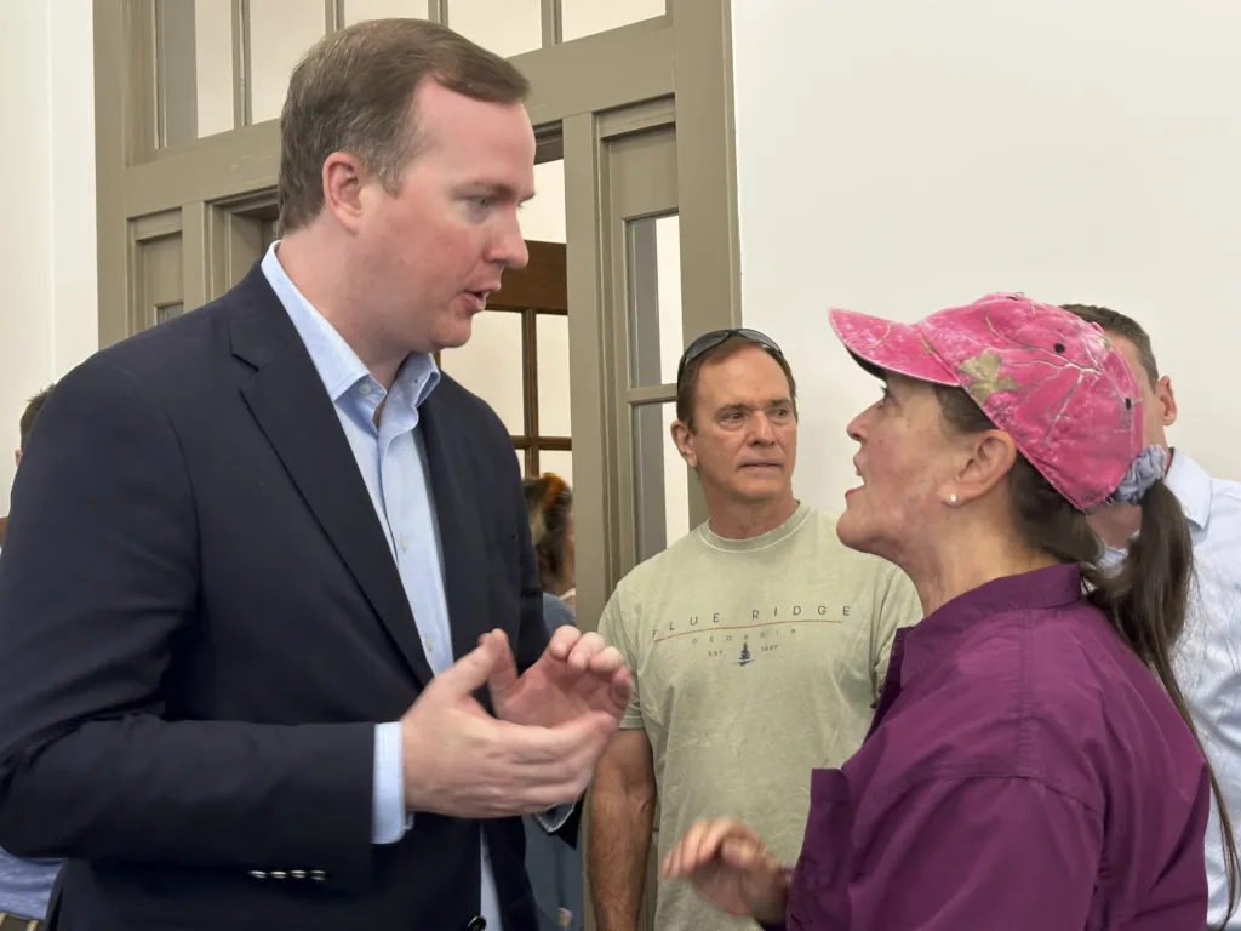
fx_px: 1721
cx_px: 620
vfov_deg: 30.3
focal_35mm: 48
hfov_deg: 39.7
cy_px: 466
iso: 160
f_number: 1.78
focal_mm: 6.86
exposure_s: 1/60
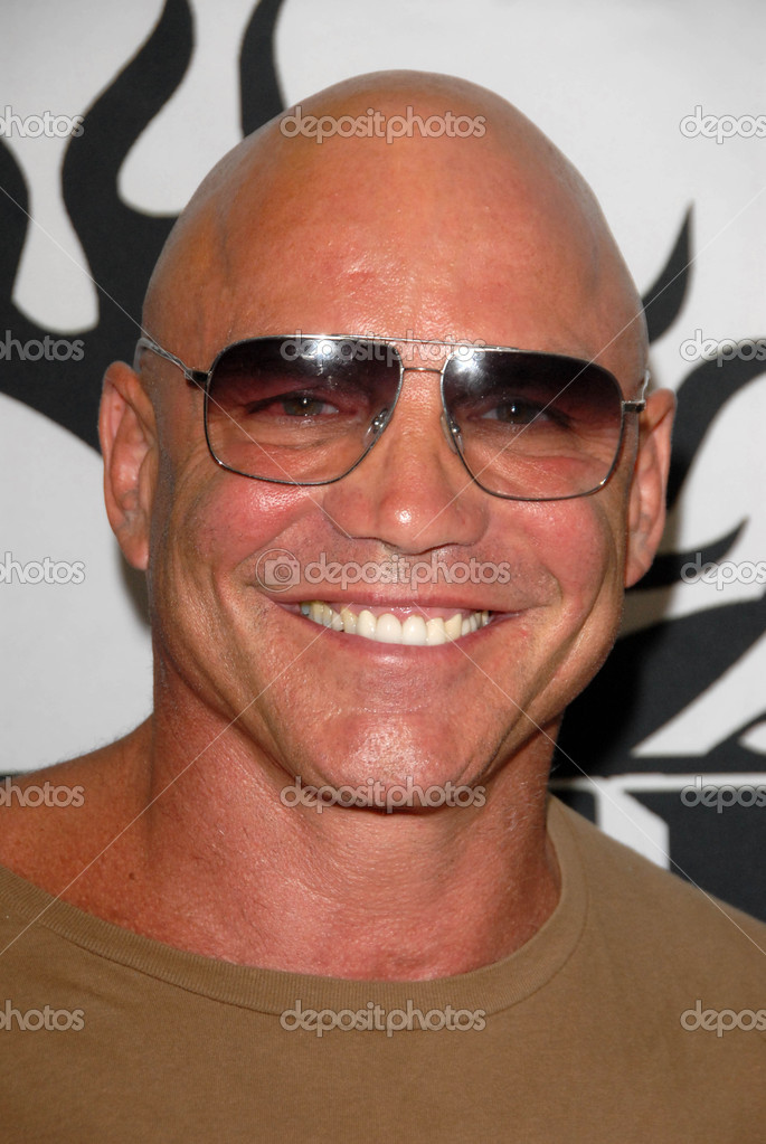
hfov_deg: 7.1
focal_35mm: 195
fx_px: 6204
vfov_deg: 10.5
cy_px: 572
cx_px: 383
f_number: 8
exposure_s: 1/250
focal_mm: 130
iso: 400
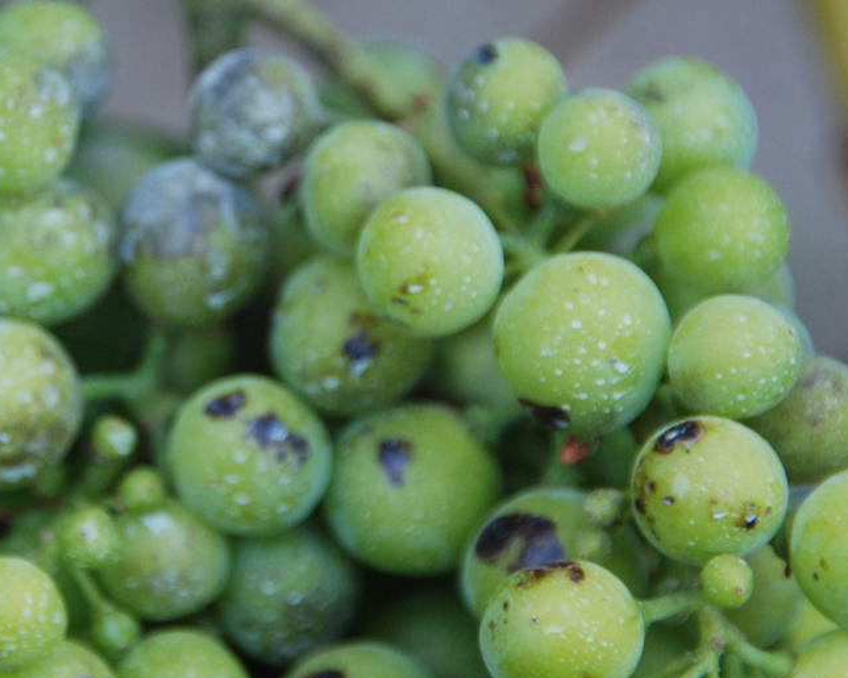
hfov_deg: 3.7
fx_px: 13174
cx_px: 171
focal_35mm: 525
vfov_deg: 2.9
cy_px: 213
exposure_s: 1/60
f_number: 6.3
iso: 500
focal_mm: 200
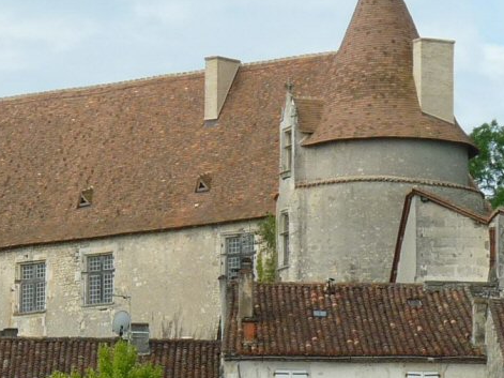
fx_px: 6812
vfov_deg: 3.2
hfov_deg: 4.2
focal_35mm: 468
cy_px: 267
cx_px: 112
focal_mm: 21.6
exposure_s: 1/500
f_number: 5.6
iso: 100
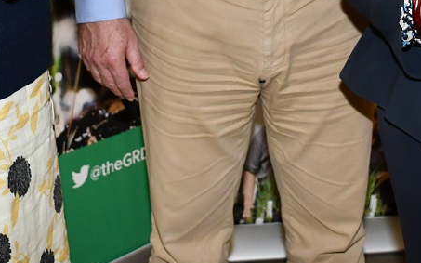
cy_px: -169
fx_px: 1228
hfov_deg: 19.4
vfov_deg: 11.5
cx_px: 270
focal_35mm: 107
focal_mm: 22
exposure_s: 1/60
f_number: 4
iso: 900
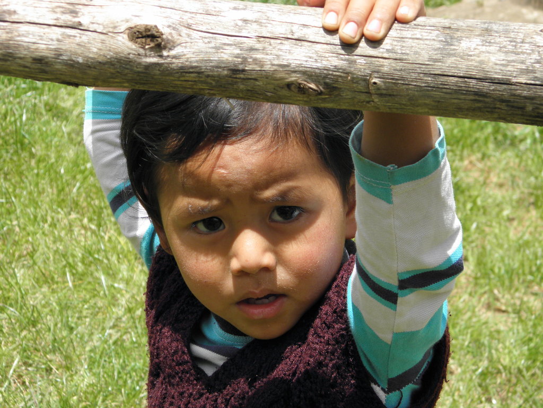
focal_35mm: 89
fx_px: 1396
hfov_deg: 22.0
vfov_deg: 16.6
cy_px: 204
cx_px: 272
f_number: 4.5
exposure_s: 1/400
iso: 100
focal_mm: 16
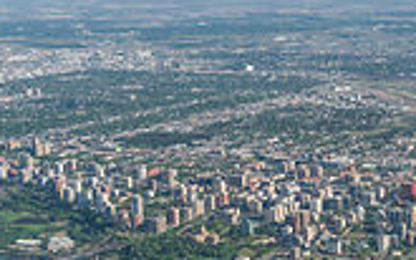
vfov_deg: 11.7
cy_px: 206
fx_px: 1258
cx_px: 393
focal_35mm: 111
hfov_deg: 18.4
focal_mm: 45
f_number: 8
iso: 800
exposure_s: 1/2000
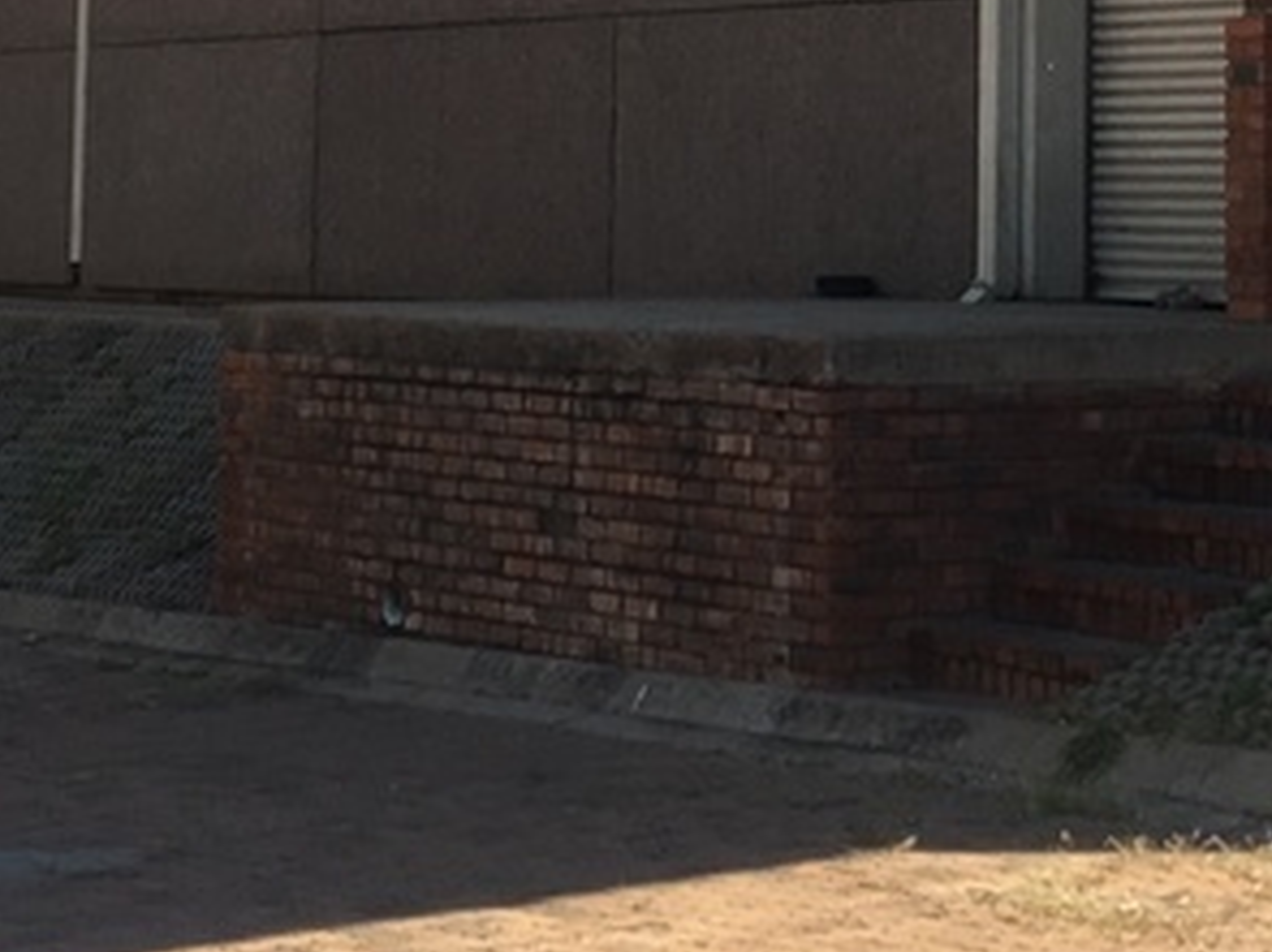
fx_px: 4334
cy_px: -172
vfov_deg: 12.3
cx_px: 858
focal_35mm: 118
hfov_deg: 16.7
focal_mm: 4.15
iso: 25
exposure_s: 1/601
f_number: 2.2
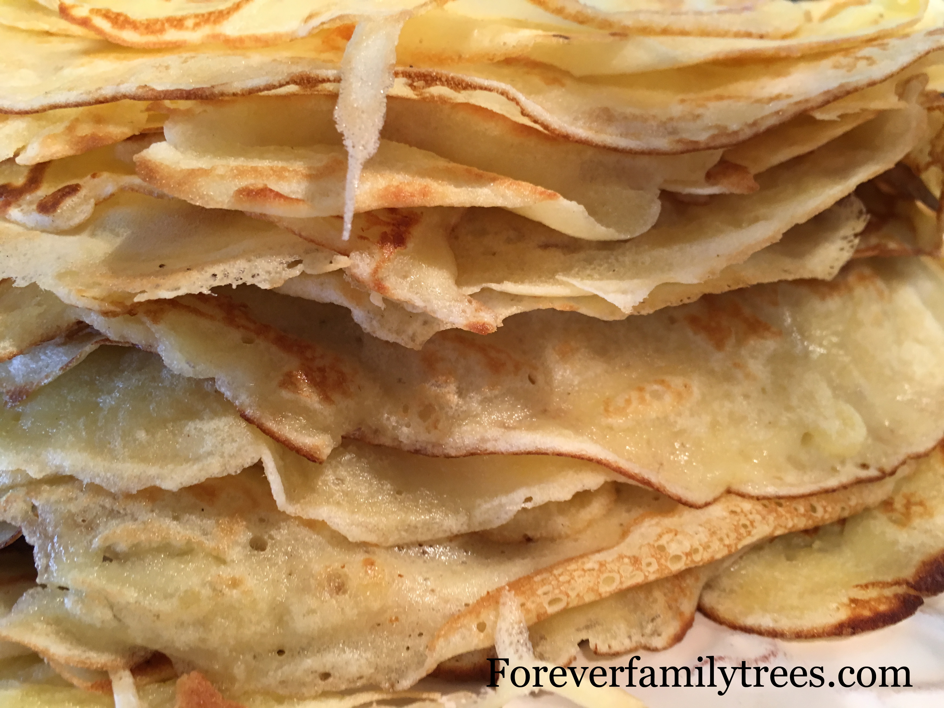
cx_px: 472
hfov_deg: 61.7
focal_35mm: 29
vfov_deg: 48.2
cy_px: 354
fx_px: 791
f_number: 2.2
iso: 80
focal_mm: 4.15
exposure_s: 1/30
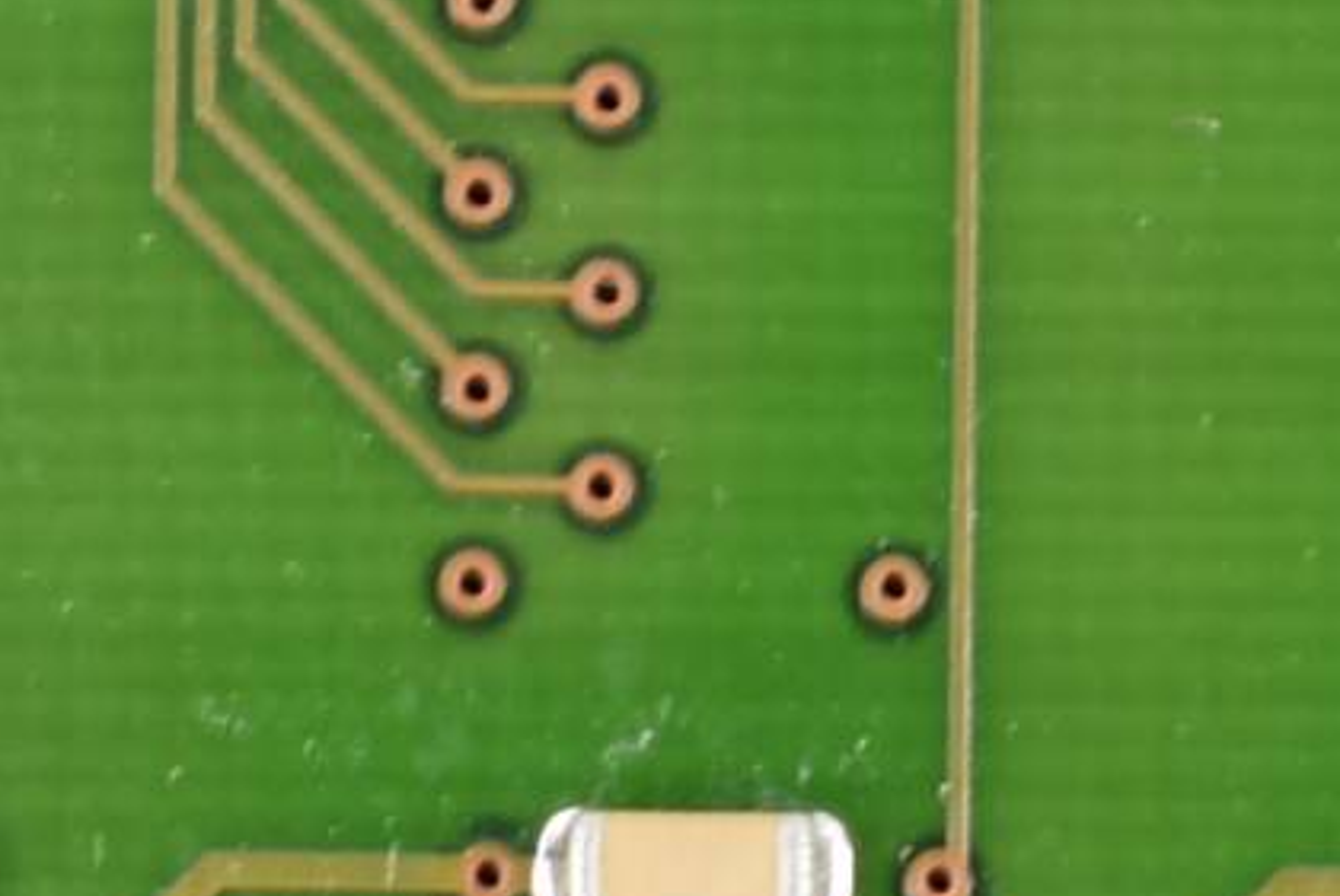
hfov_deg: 5.8
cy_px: 1562
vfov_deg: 3.9
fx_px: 13227
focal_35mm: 355
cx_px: 1299
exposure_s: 1/10
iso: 100
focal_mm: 46
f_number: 5.3
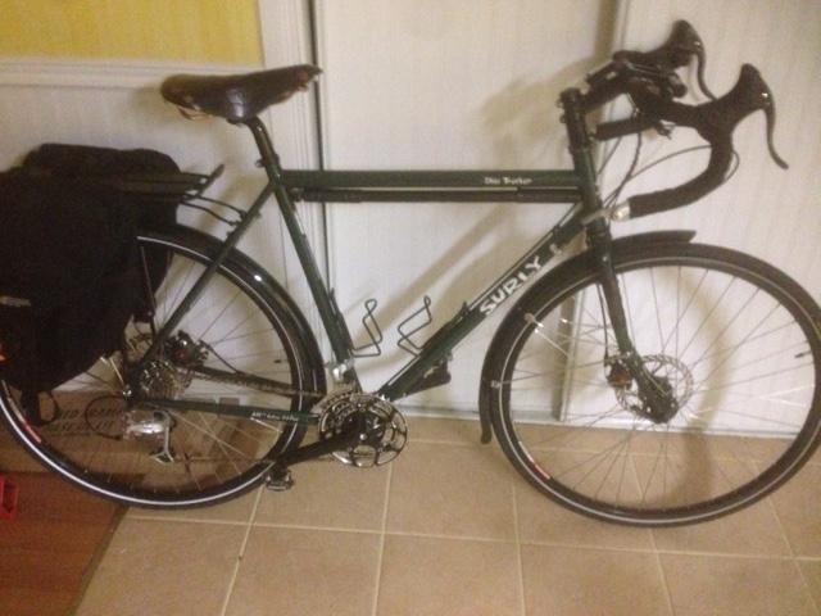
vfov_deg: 42.9
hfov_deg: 55.4
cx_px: 410
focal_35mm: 33
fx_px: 783
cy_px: 308
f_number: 2.4
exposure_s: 1/15
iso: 800
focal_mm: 4.12
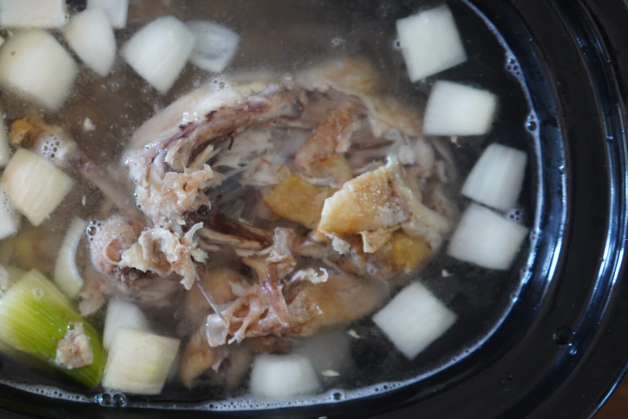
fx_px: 959
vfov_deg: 24.6
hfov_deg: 35.8
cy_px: 201
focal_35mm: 55
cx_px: 191
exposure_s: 1/60
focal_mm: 38
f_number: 4
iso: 1250
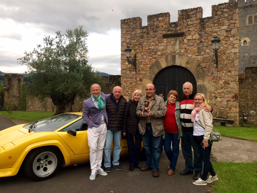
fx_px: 215
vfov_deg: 48.2
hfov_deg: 61.7
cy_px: 96
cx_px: 128
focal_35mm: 29
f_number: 2.2
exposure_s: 1/33
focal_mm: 4.15
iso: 40
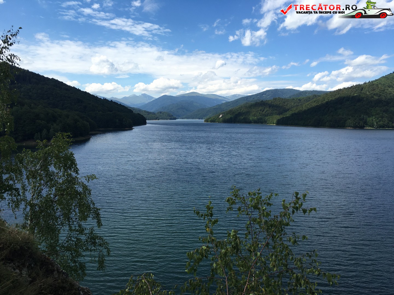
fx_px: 330
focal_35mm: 29
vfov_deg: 48.2
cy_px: 148
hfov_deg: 61.7
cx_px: 197
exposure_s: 1/1672
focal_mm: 4.15
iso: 25
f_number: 2.2
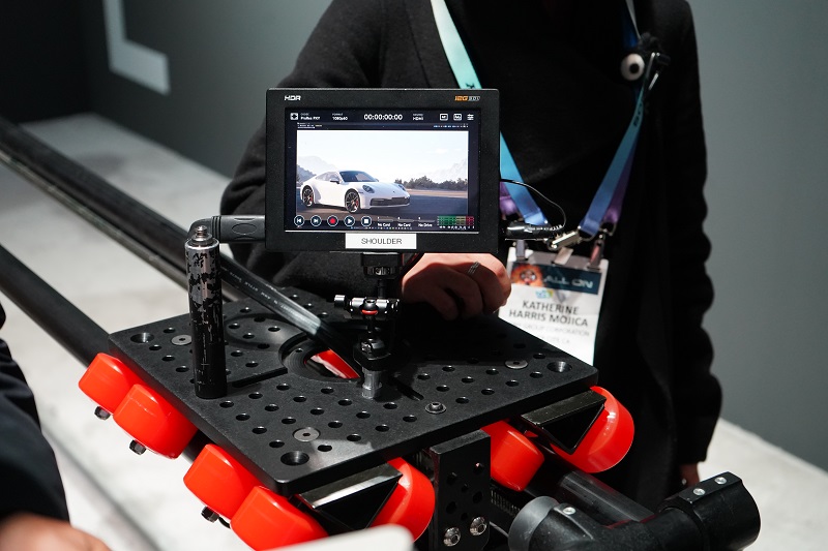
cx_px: 414
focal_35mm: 52
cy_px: 276
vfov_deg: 26.0
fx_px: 1196
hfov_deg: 38.2
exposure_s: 1/160
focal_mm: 52
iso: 5000
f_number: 4.5
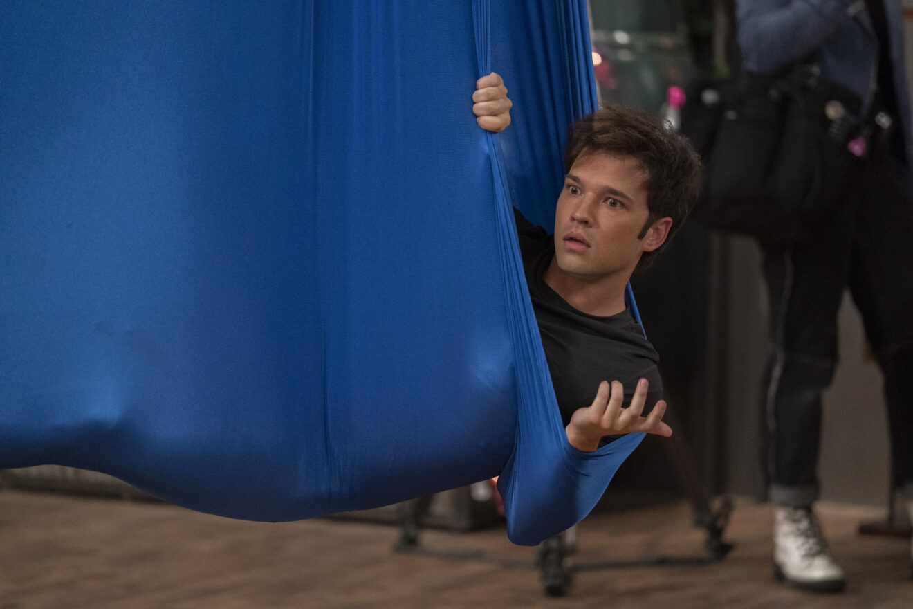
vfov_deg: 7.0
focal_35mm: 197
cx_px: 456
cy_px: 304
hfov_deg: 10.4
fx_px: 4996
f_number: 2.8
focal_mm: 197
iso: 10000
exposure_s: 1/400
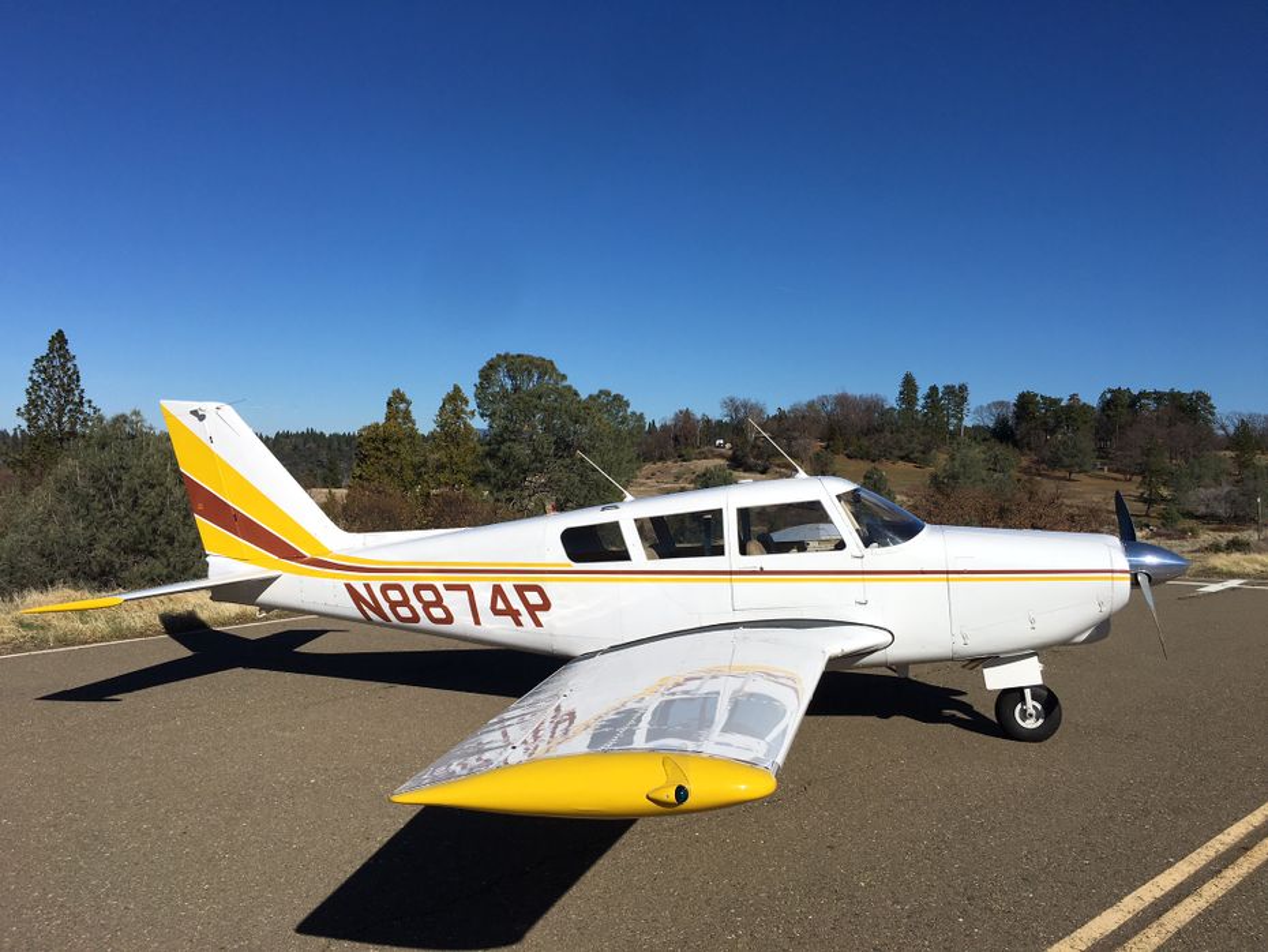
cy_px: 476
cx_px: 634
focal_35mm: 29
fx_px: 1063
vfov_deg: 48.2
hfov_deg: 61.6
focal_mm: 4.15
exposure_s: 1/4049
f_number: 2.2
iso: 25
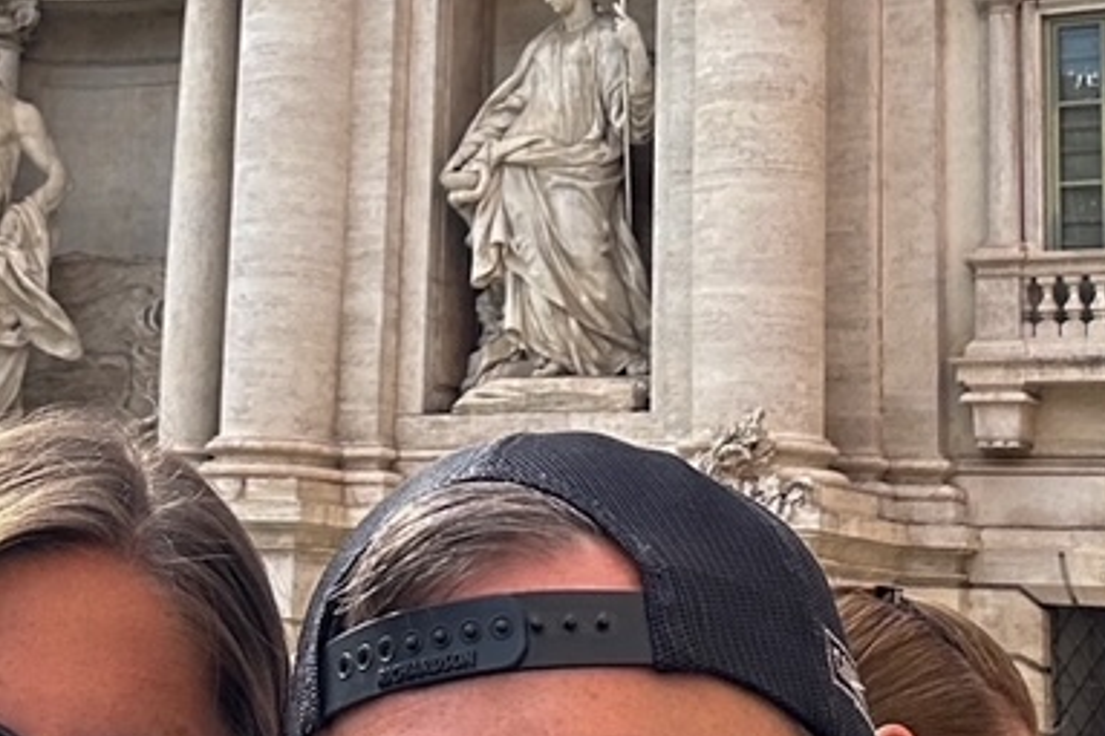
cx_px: 317
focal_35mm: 80
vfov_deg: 16.9
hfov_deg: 25.2
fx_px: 2454
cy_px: 110
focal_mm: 2.69
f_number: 1.9
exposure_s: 1/460
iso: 25
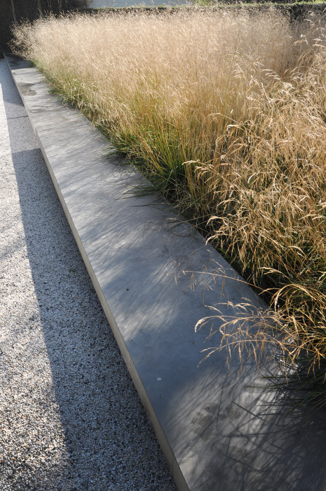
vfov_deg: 67.4
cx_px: 163
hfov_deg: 47.8
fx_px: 368
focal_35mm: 27
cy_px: 246
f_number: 8
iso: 320
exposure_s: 1/250
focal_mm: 18
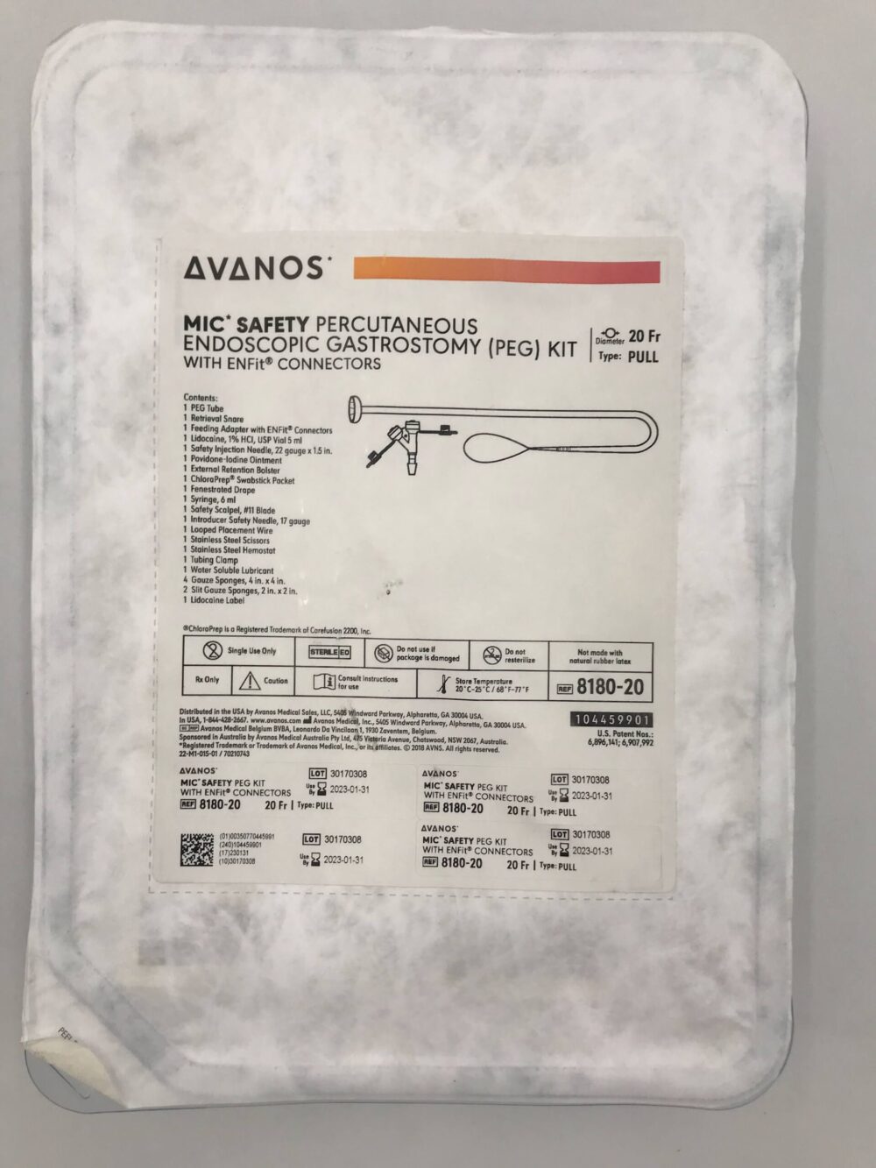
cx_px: 438
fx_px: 945
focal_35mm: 28
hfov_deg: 49.8
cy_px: 584
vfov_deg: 63.4
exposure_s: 1/60
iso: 25
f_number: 1.8
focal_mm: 3.99
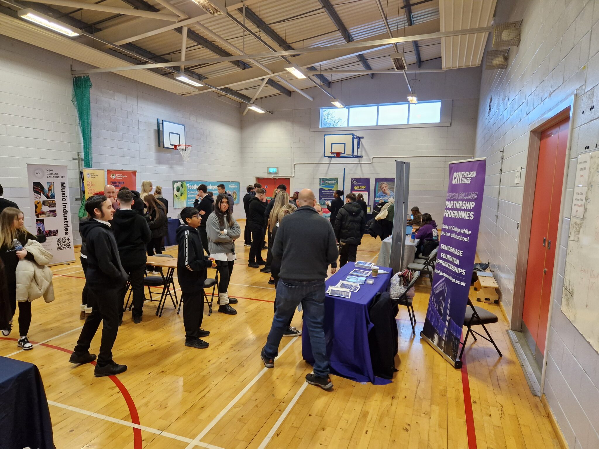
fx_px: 398
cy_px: 224
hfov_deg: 73.9
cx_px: 300
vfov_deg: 58.9
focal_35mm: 23
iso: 320
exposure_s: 1/100
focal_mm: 5.4
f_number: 1.8
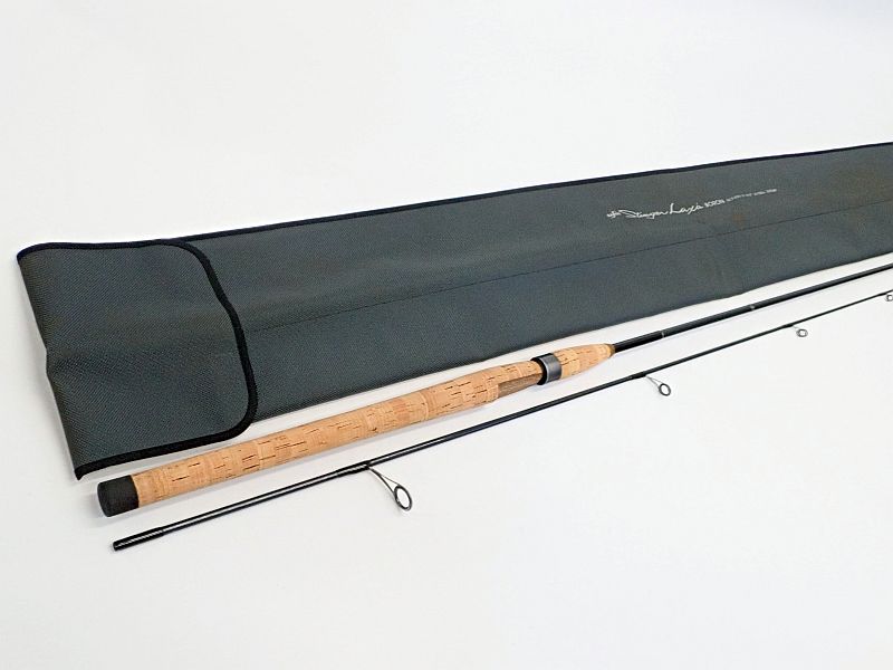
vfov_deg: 46.8
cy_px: 335
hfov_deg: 60.0
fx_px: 774
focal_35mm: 30
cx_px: 446
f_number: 3.2
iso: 800
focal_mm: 5.5
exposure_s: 1/50
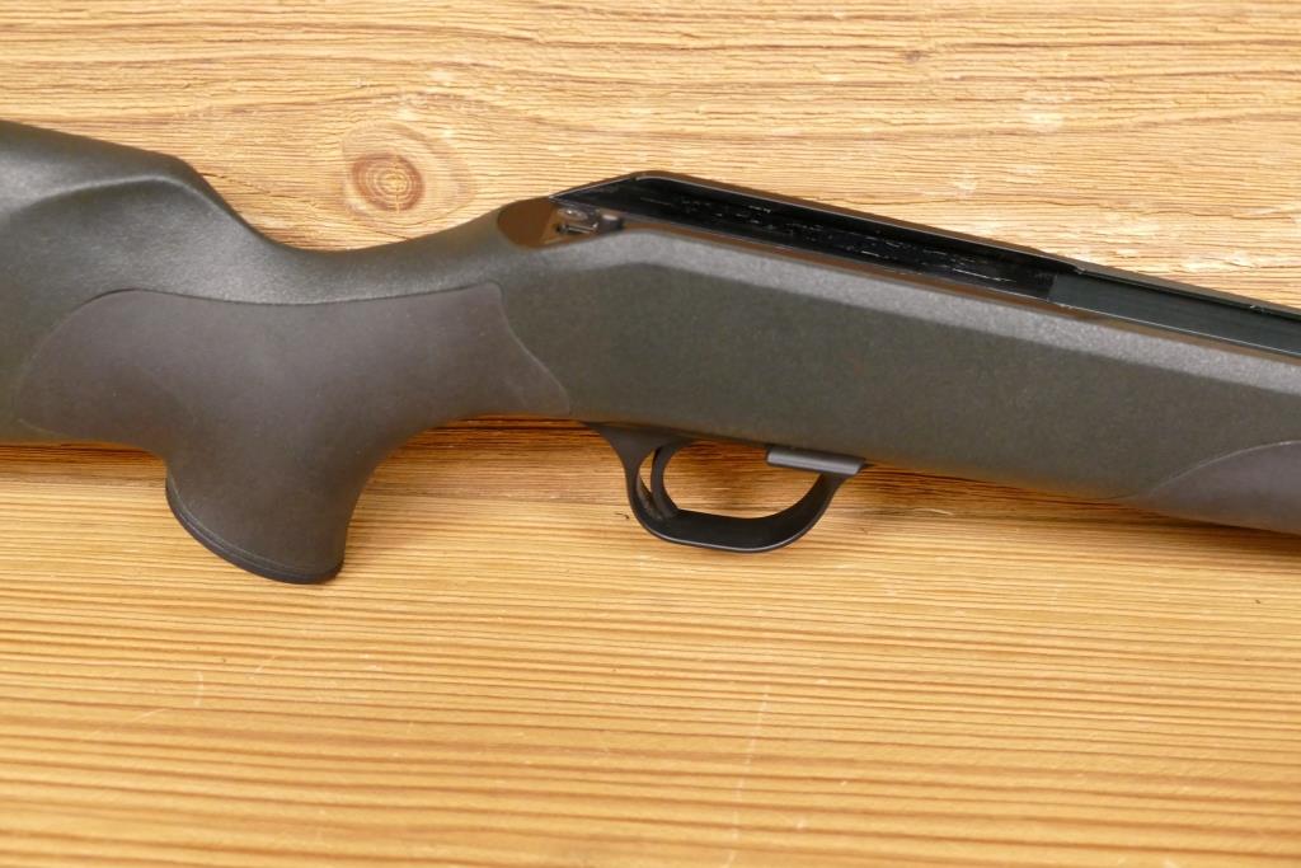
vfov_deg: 38.9
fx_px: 1229
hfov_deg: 55.8
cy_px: 434
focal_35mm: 34
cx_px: 650
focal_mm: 12.38
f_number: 3.1
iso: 1600
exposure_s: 1/80
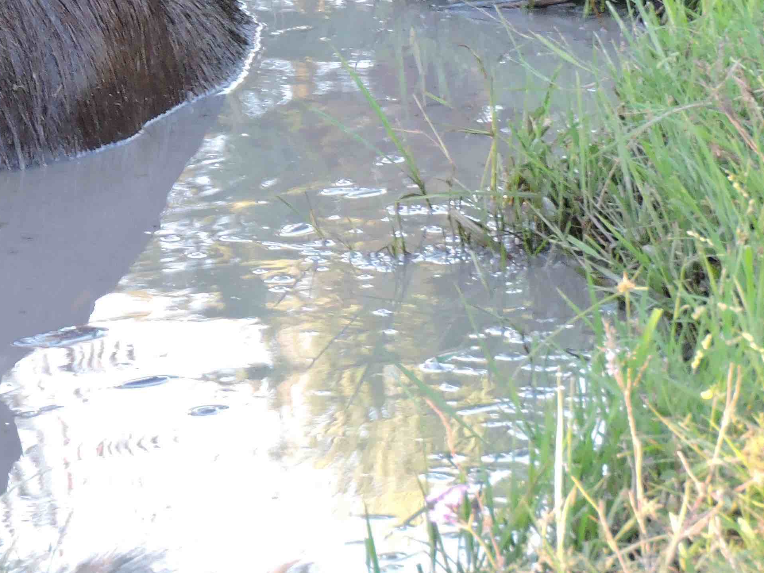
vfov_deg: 2.8
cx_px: -31
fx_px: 11631
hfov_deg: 3.8
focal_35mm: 527
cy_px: 25
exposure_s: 1/50
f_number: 5.3
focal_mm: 39.4
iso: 400
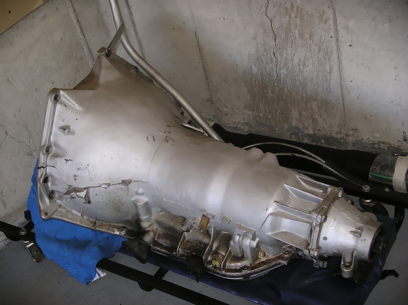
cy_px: 152
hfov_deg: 31.2
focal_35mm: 62
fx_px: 730
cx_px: 204
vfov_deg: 23.6
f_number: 3.3
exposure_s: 1/50
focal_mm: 12.8
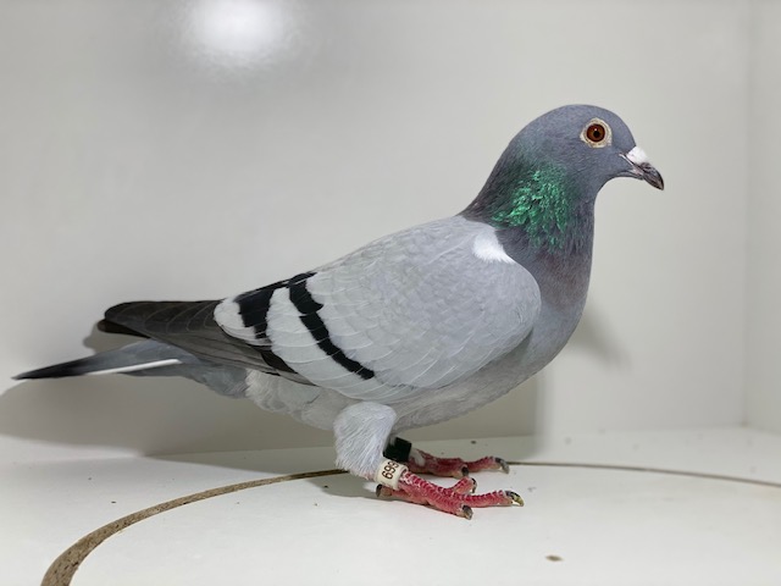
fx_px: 1173
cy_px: 293
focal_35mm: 52
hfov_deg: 36.8
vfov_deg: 28.0
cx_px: 390
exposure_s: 1/256
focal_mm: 6
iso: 20
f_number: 2
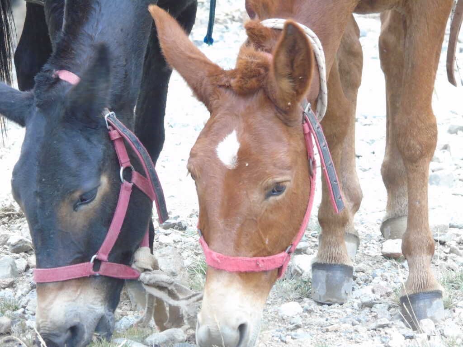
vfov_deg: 3.1
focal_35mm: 478
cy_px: 174
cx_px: 232
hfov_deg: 4.1
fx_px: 6393
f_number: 5.5
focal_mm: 85
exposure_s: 1/80
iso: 400
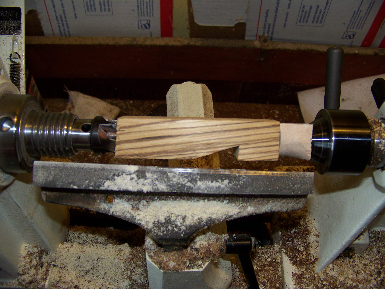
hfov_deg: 51.4
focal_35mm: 36
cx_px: 192
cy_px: 144
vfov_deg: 39.7
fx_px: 400
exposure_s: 1/30
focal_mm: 5.85
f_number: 2.8
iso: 64
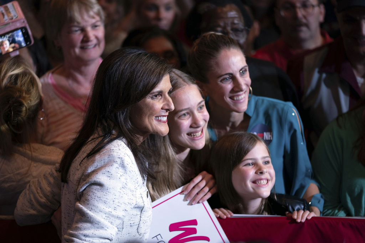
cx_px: 182
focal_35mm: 126
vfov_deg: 10.9
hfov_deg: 16.3
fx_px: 1278
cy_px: 122
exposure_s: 1/400
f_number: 2.8
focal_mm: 126
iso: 2500
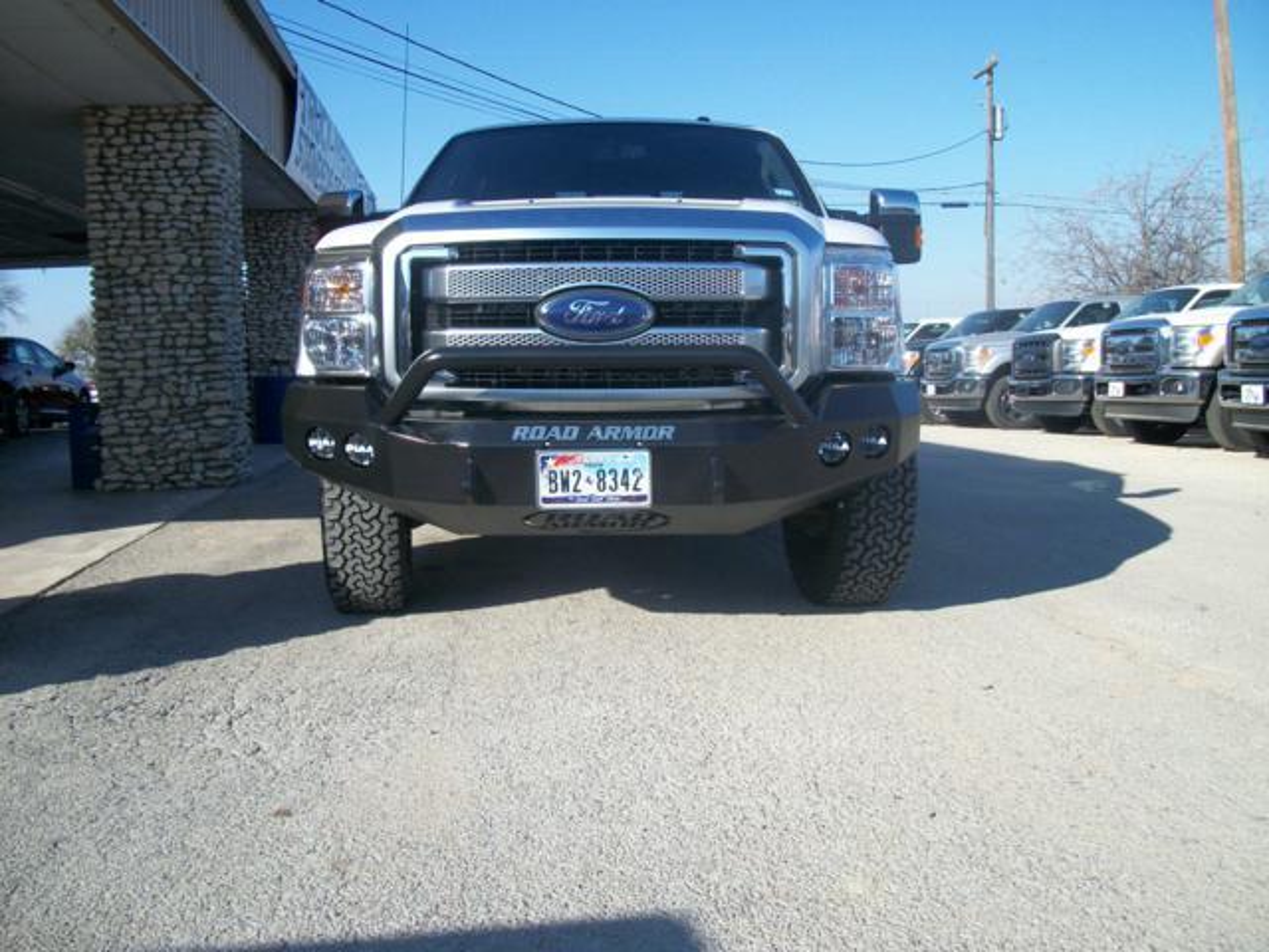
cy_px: 476
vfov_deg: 44.2
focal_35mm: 32
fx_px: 1173
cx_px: 634
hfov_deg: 56.8
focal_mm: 5.7
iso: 80
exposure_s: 1/125
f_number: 8.8
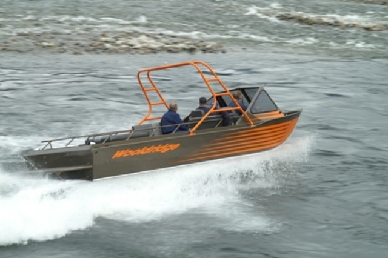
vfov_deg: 13.0
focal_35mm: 105
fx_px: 1131
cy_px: 129
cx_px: 194
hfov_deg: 19.5
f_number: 8
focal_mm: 70
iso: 100
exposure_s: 1/80
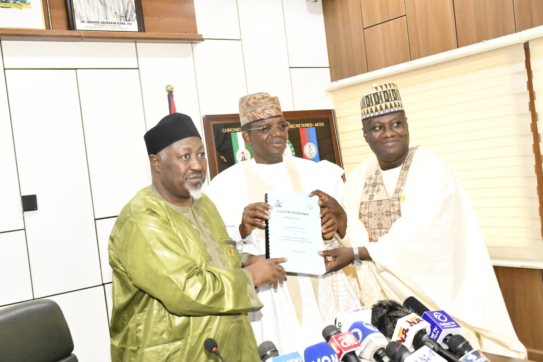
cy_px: 181
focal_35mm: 39
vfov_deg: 34.2
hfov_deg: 49.6
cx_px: 272
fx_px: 588
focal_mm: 26
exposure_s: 1/320
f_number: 8
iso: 25600
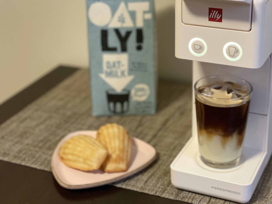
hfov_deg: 27.0
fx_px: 566
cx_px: 164
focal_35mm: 72
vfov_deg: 20.4
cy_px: 76
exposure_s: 1/40
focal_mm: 6
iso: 320
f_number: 2
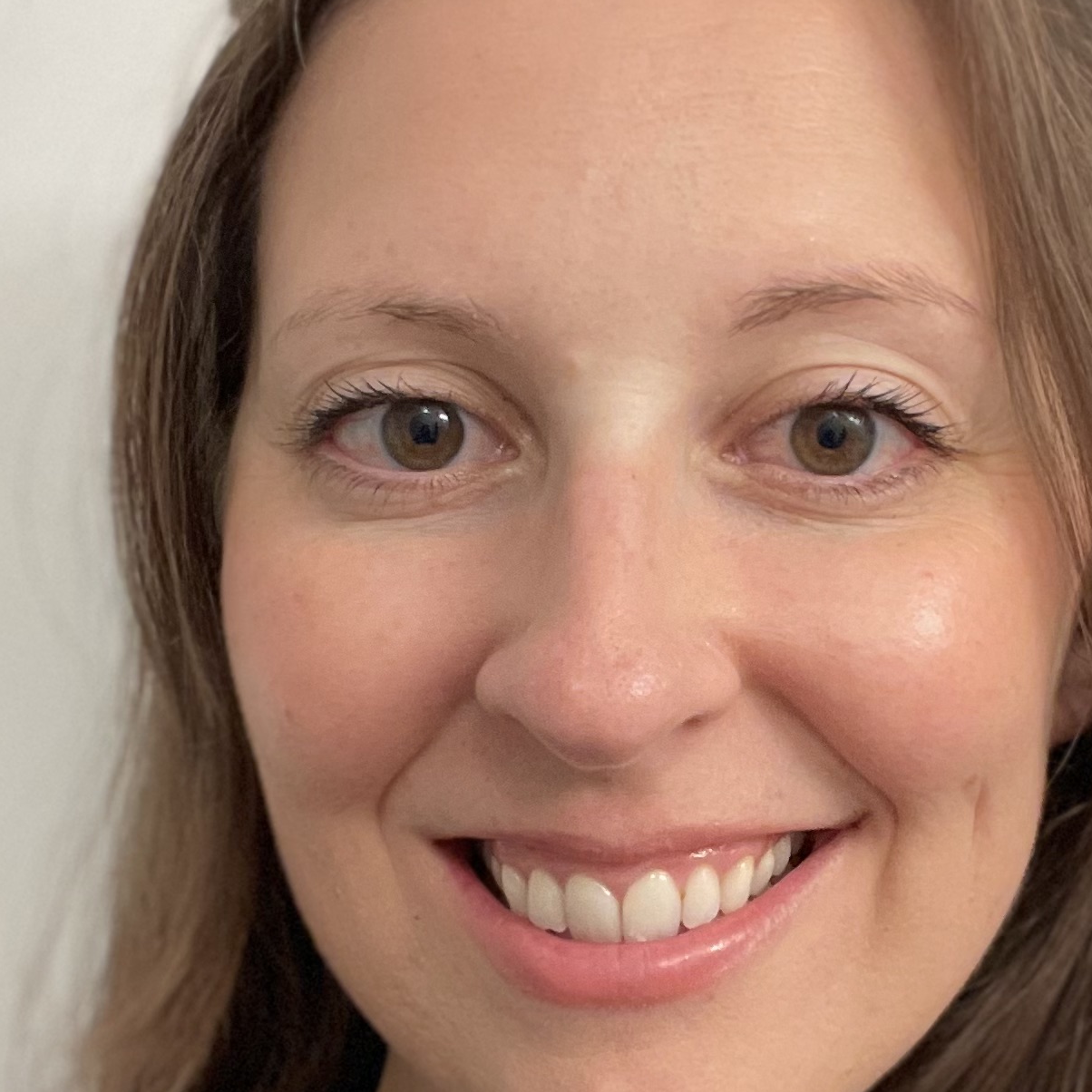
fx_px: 2427
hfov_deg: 25.3
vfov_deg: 25.2
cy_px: 769
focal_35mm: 68
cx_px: 679
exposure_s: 1/60
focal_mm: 2.71
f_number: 2.2
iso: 250
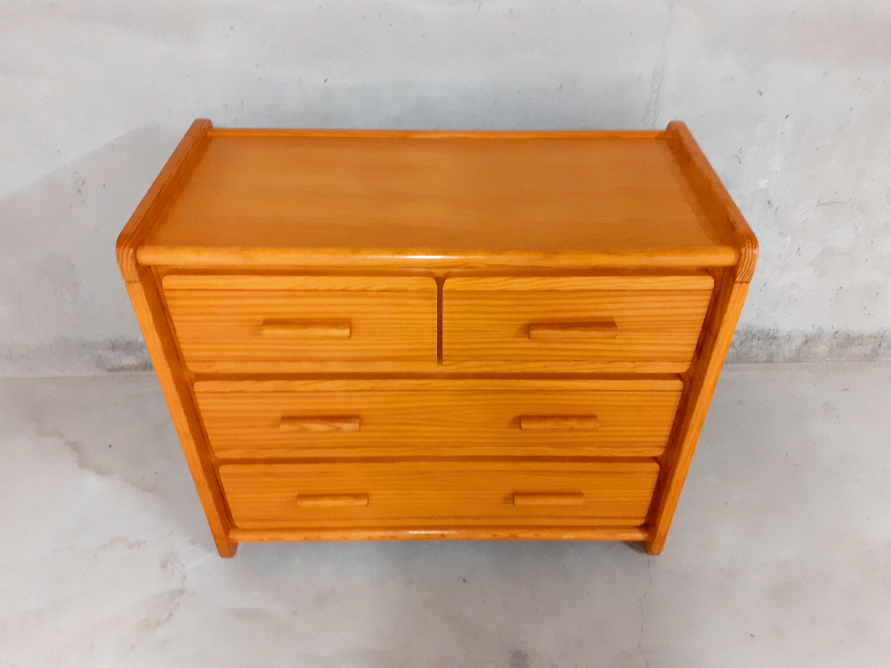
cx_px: 446
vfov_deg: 51.4
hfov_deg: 65.3
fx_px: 695
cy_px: 334
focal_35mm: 27
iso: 320
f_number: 1.9
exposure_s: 1/25
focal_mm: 3.6
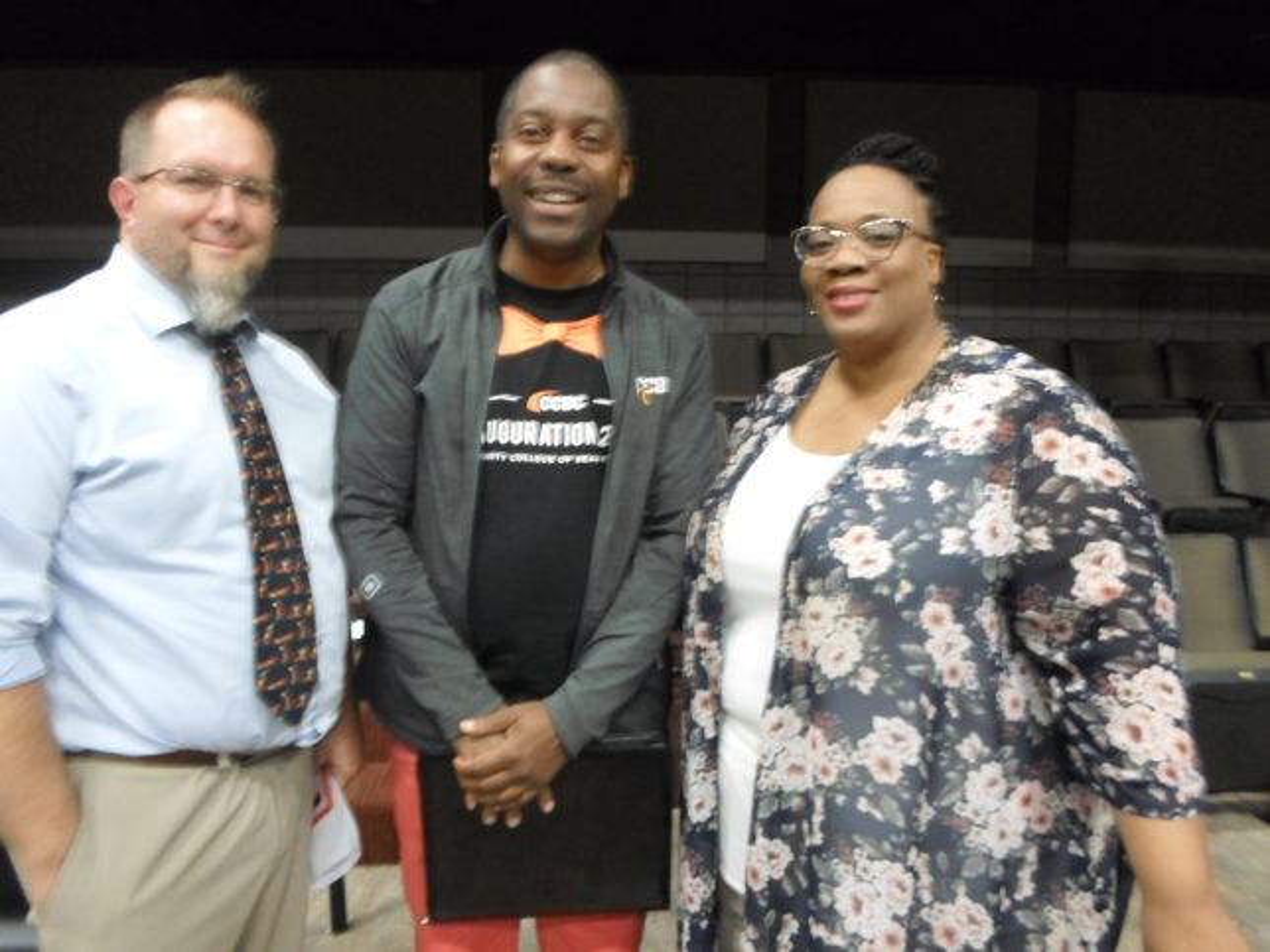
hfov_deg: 69.4
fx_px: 917
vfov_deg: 54.9
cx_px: 635
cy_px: 476
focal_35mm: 25
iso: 400
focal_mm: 4.5
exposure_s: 1/8
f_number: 2.5
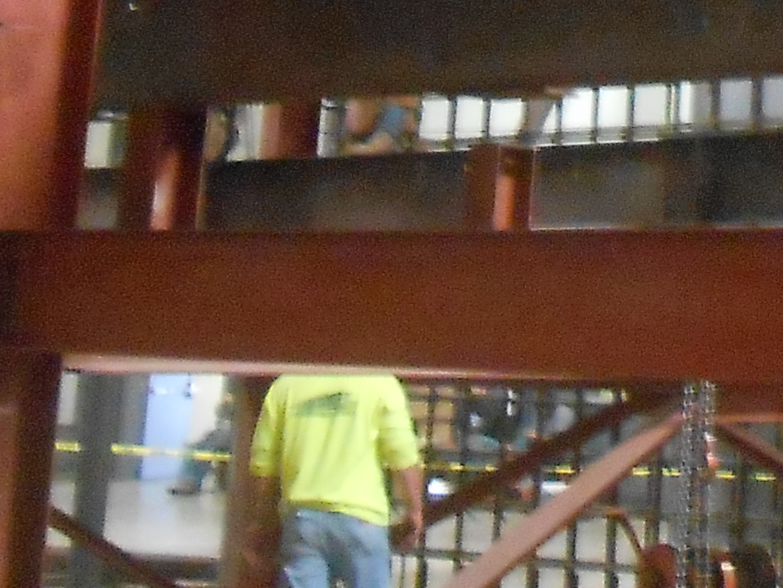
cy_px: -96
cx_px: 1186
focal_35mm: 101
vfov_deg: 14.2
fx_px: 2285
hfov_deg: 17.4
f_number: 3.5
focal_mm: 4.6
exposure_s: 1/15
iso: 800
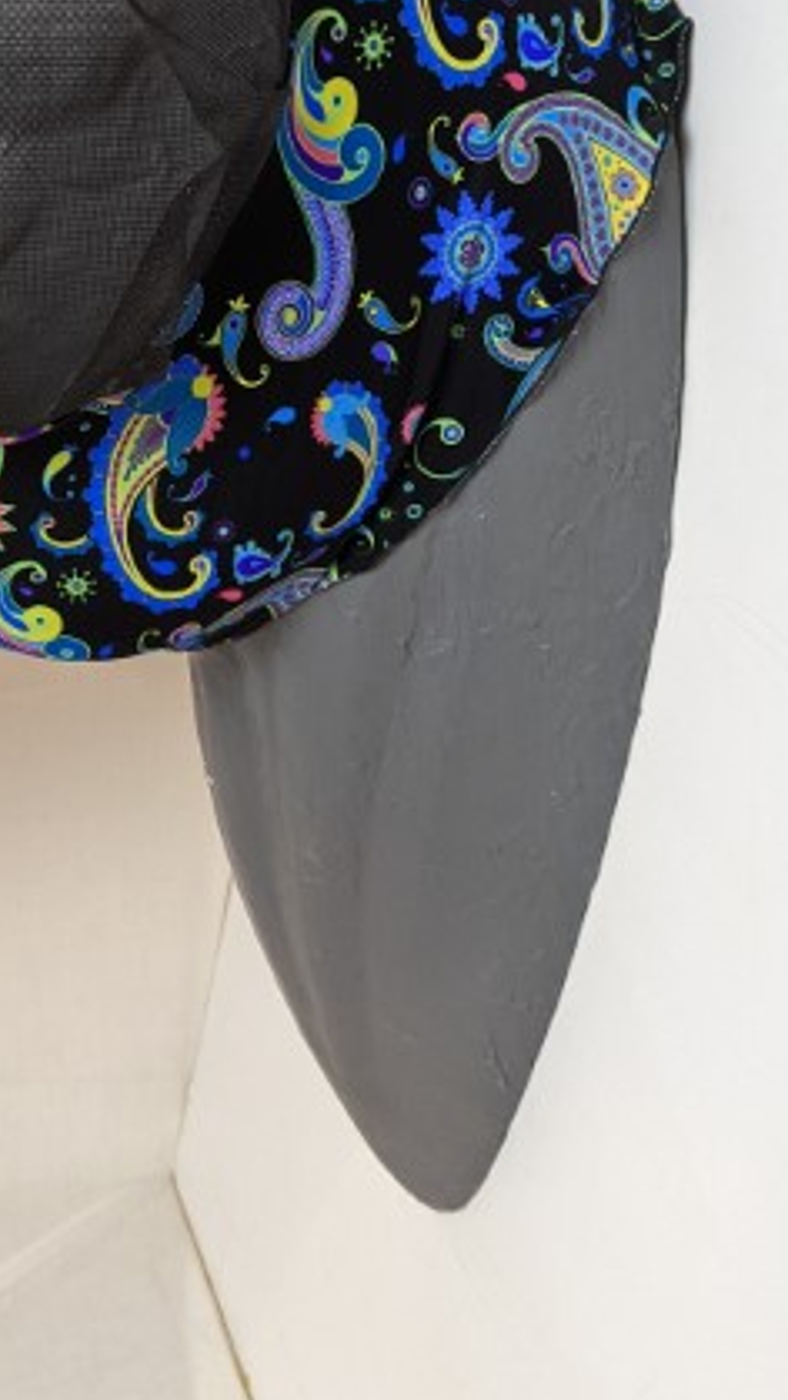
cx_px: -33
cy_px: 414
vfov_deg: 42.0
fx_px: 1781
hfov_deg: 23.7
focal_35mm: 48
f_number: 1.85
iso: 282
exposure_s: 1/50
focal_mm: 6.81
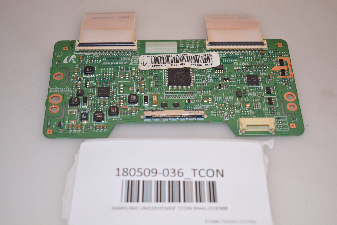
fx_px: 534
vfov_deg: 23.8
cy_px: 112
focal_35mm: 57
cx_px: 168
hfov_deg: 35.0
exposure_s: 1/200
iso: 800
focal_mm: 38
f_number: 4.8
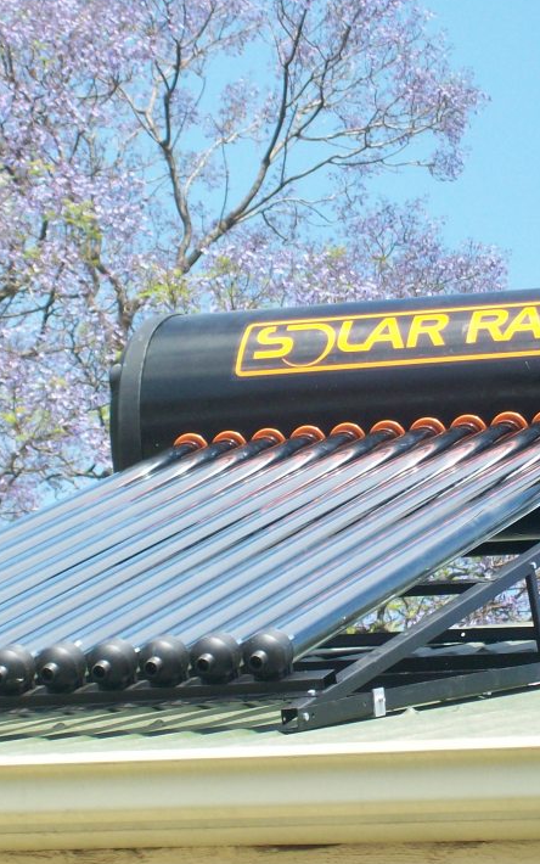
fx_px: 3884
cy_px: 430
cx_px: 347
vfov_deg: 12.7
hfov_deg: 8.0
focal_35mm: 165
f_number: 4.8
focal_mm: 18
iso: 80
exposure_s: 1/249
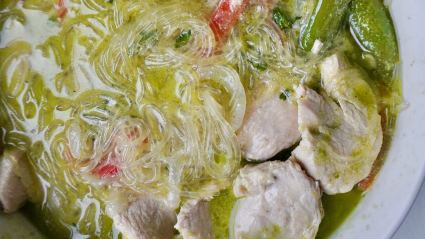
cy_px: 88
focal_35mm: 34
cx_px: 210
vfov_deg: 34.4
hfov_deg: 58.0
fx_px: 383
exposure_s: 1/250
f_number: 5.6
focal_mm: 18
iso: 2500
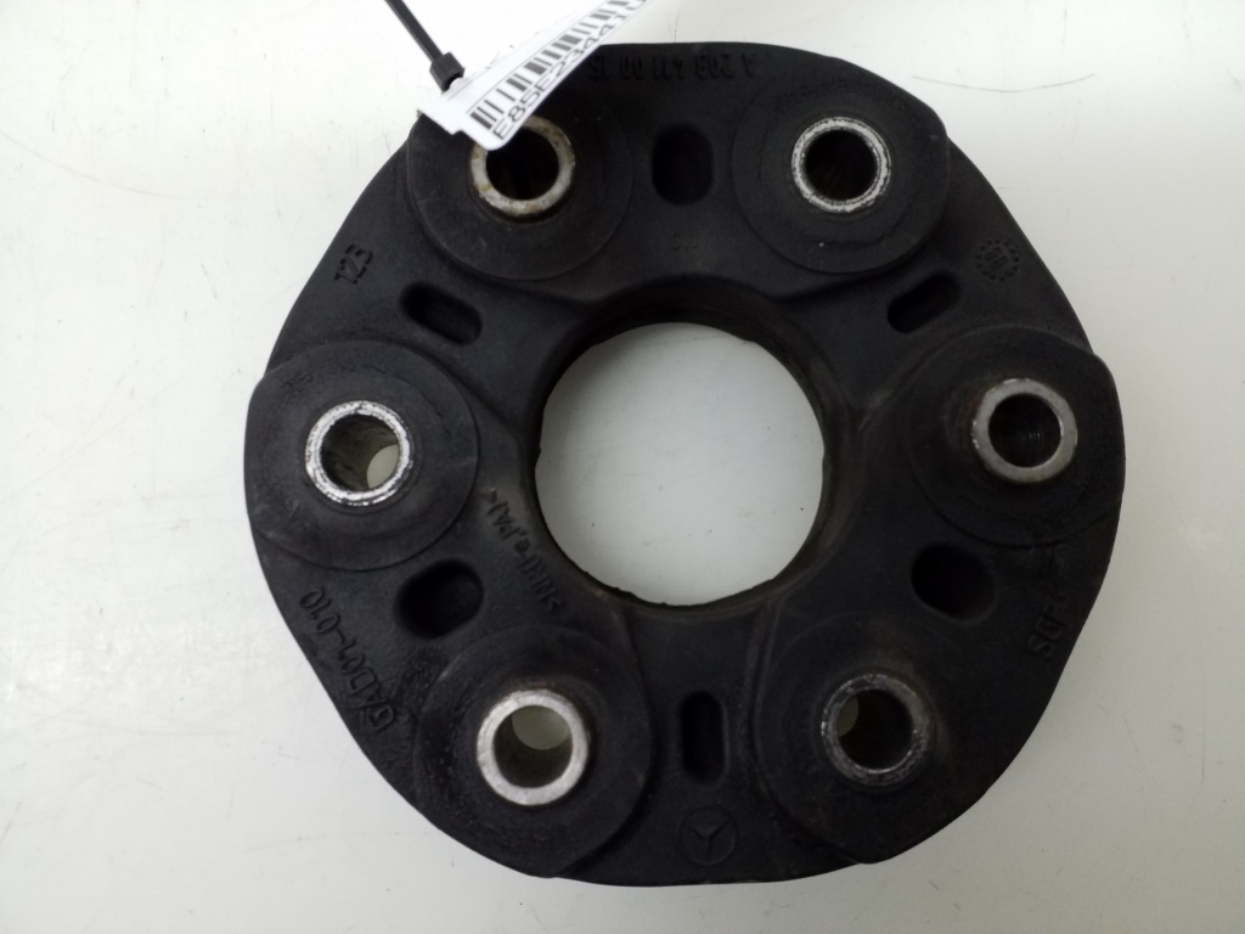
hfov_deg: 65.3
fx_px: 971
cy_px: 467
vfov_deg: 51.4
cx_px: 622
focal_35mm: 27
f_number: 1.9
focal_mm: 3.6
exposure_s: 1/50
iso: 200
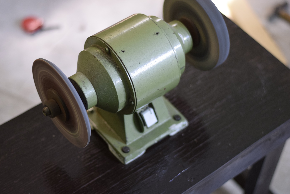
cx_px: 145
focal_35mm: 75
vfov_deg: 18.2
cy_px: 97
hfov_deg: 27.0
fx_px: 604
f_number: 1.8
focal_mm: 50
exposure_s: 1/200
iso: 800
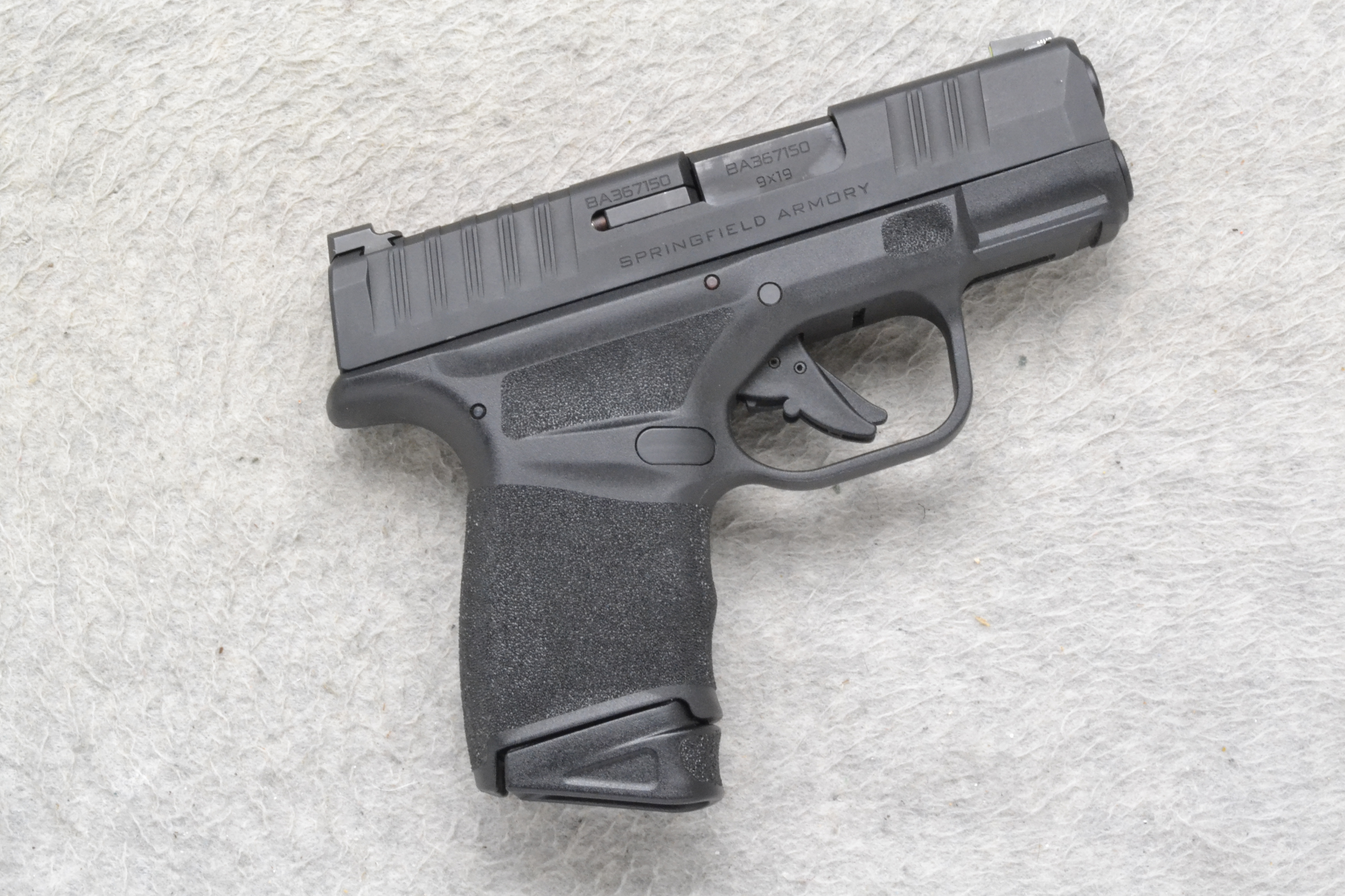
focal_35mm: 75
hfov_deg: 27.0
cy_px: 448
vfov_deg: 18.2
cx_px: 672
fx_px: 2802
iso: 3200
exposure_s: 1/80
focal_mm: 50
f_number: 25
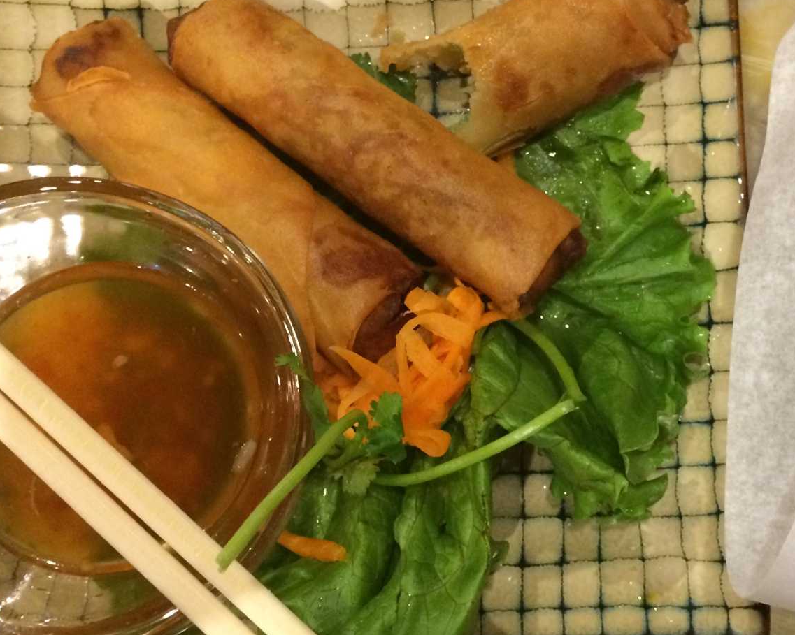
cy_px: 284
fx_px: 1200
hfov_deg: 35.6
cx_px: 619
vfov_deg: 29.7
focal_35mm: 51
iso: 320
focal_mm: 4.15
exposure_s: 1/20
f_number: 2.2
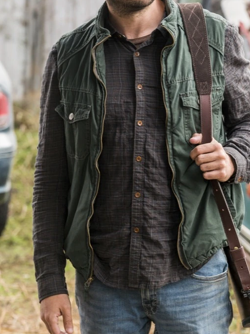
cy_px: 130
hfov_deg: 7.5
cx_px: 151
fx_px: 1916
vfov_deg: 9.9
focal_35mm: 199
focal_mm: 140
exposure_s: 1/250
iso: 1000
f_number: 6.3
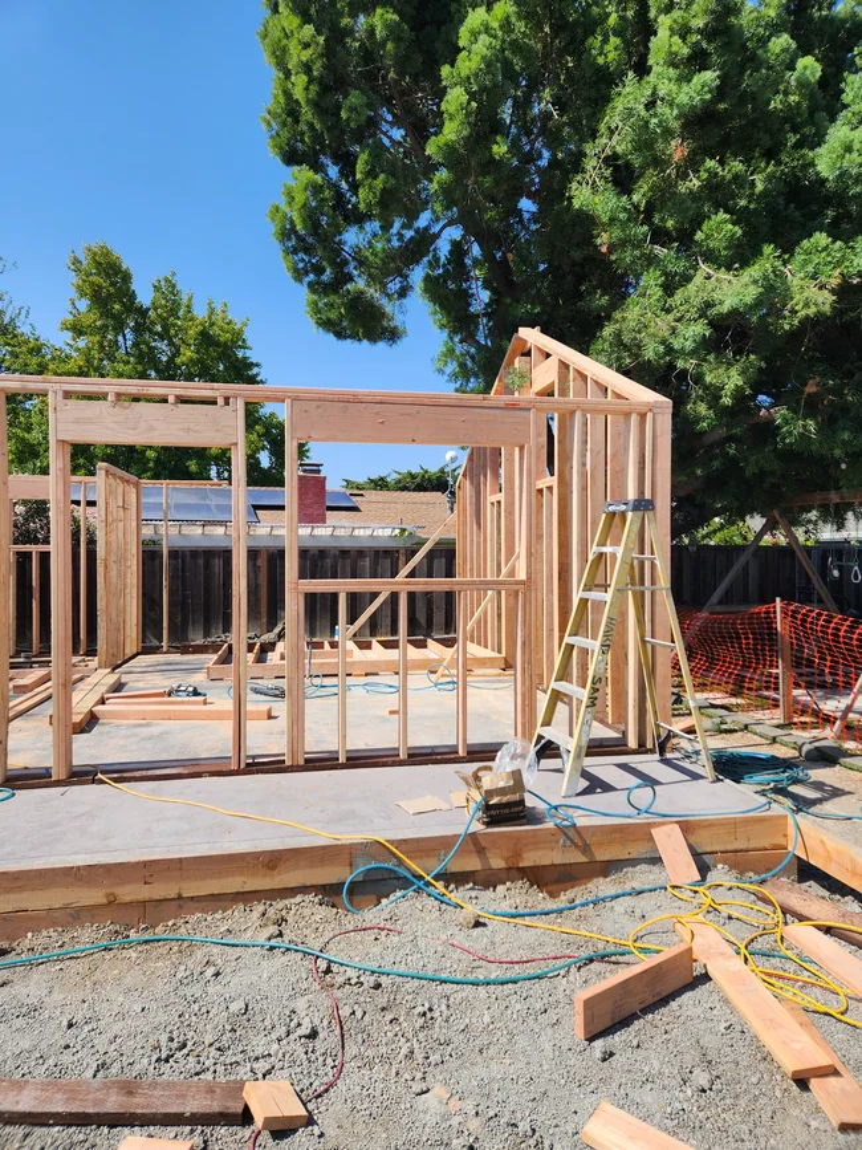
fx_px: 764
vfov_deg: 73.9
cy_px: 575
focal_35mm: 23
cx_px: 431
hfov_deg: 58.9
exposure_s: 1/1222
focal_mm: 5.4
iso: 20
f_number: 1.8
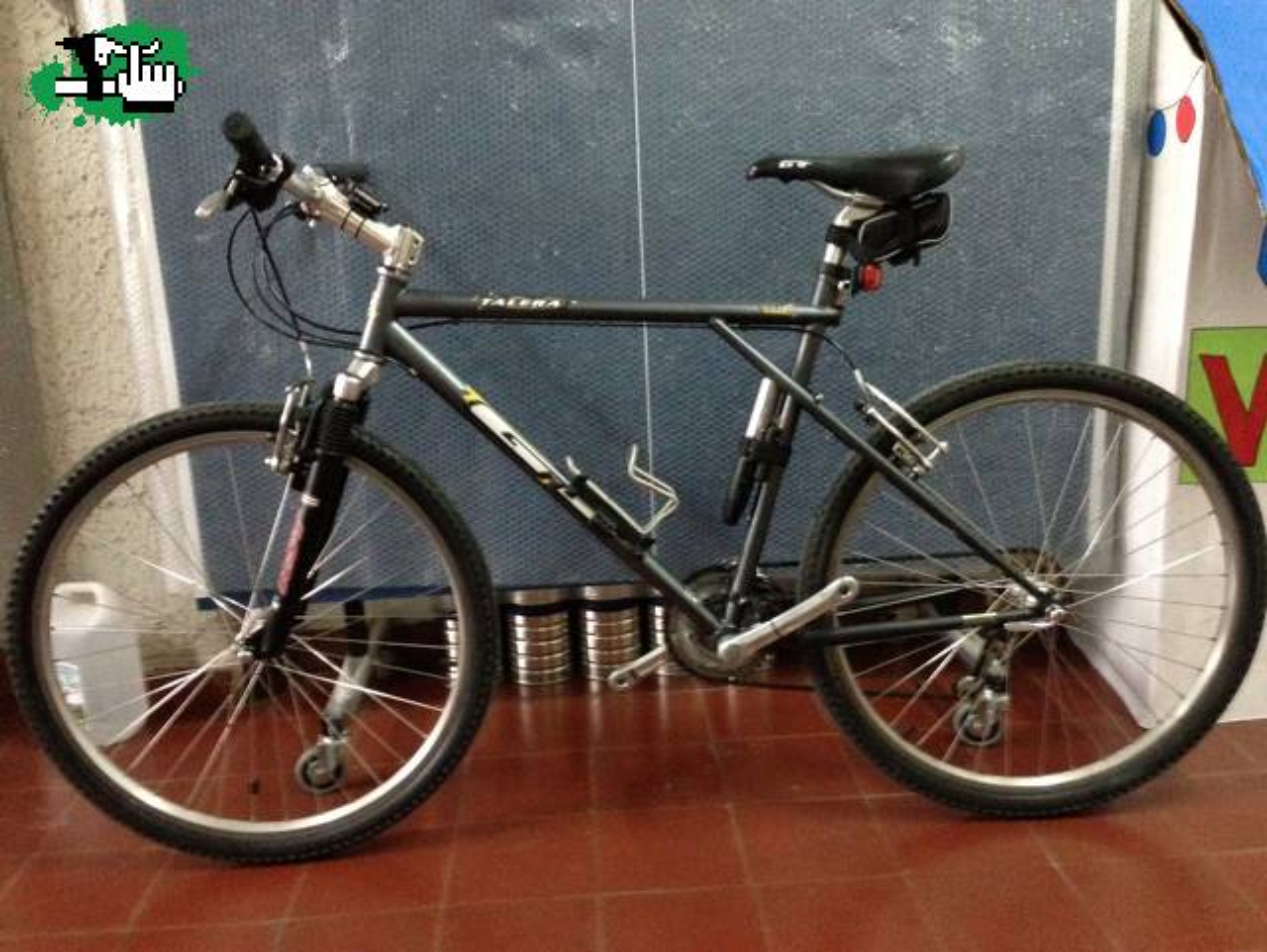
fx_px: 1209
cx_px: 634
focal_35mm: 33
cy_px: 476
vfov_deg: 43.0
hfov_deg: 55.3
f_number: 2.4
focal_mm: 4.13
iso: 800
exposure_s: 1/15
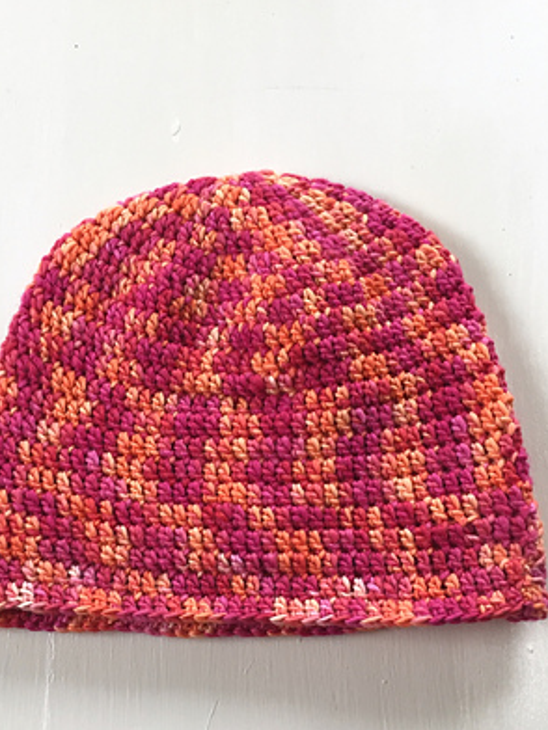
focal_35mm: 37
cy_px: 458
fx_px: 781
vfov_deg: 49.6
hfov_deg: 38.6
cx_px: 238
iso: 32
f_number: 2.2
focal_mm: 4.15
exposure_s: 1/30
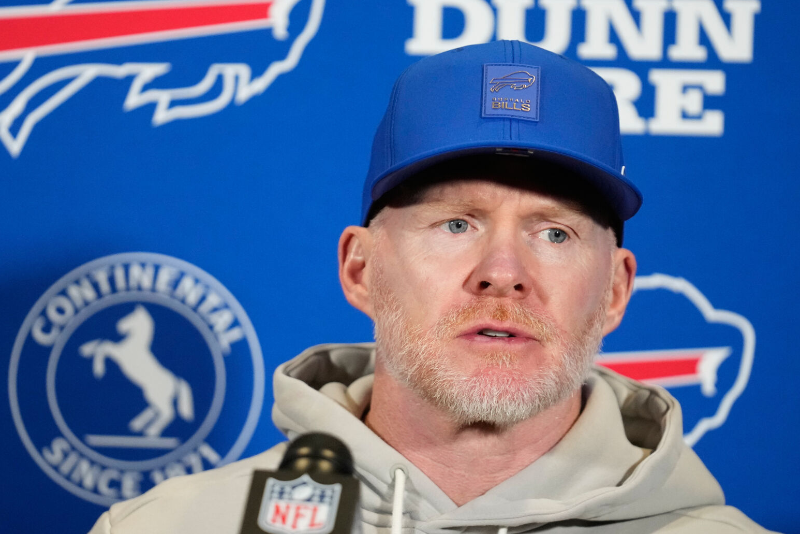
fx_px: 7600
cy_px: 233
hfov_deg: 6.0
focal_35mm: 342
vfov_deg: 4.0
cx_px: 370
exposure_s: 1/800
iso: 3200
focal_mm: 200
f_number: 2.8
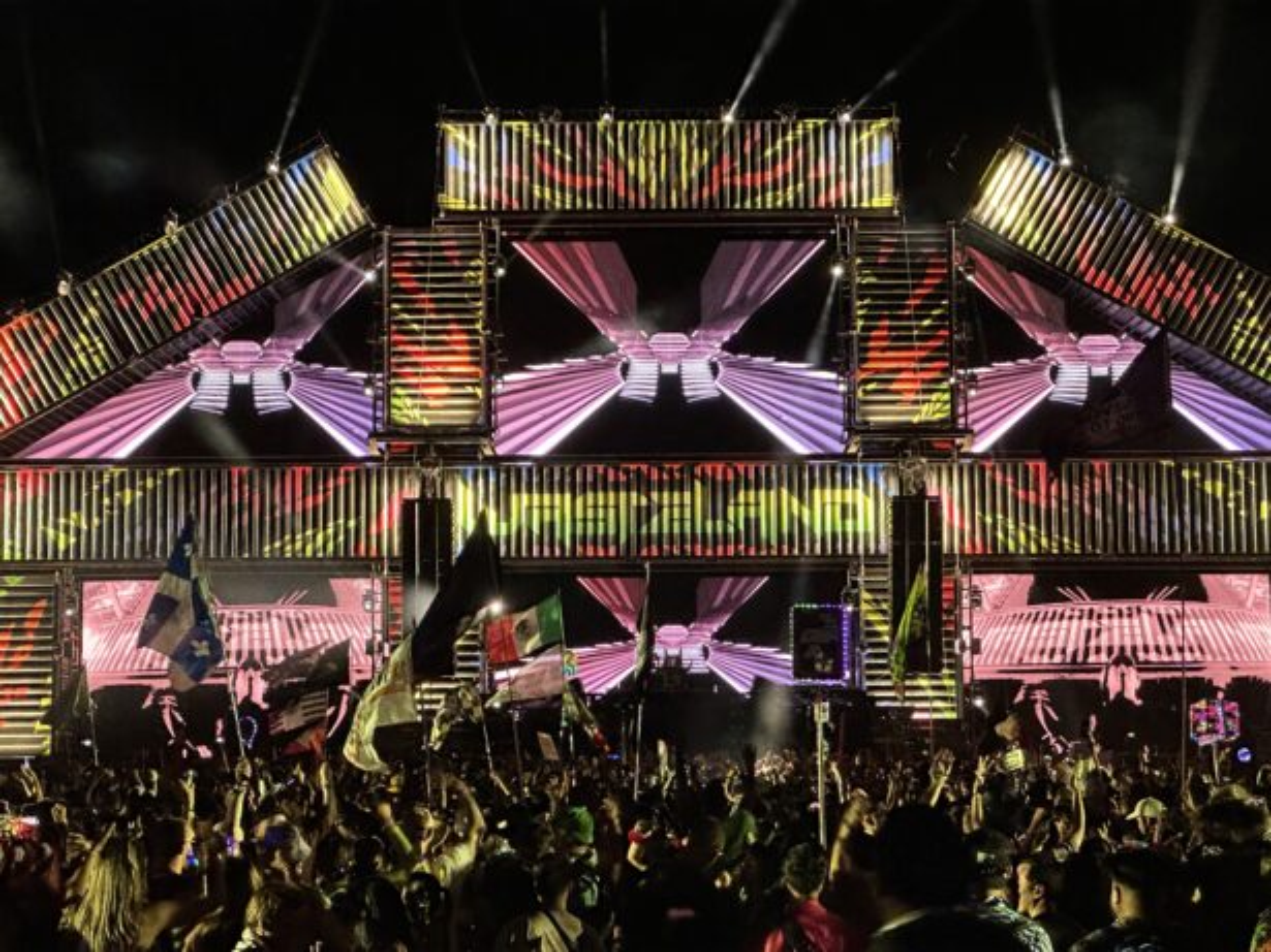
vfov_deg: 19.1
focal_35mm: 77
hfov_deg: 25.3
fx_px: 2827
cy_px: 476
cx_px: 636
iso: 800
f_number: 2.8
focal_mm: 9
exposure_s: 1/50
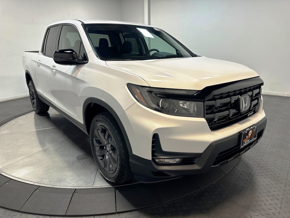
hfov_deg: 71.6
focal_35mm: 24
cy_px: 109
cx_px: 145
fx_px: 201
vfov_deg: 56.8
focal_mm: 6.86
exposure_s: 1/60
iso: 200
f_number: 1.78
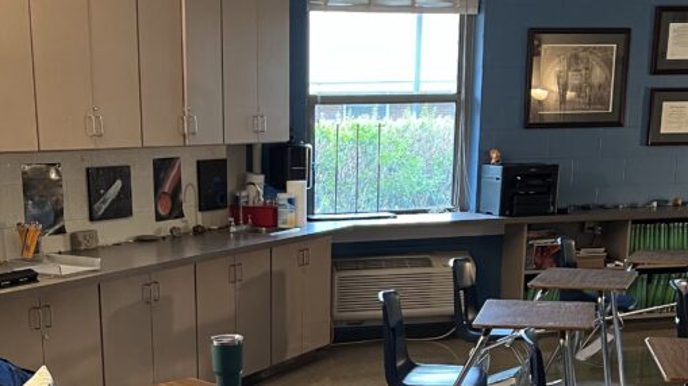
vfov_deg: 20.4
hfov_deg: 36.3
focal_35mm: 57
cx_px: 235
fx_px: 1040
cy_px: 386
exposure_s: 1/60
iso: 320
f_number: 1.5
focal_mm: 5.7
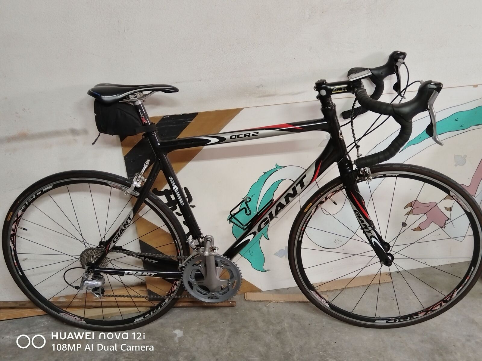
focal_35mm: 32
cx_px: 241
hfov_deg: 56.8
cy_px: 180
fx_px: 446
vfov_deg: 44.2
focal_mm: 4.95
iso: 1355
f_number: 1.9
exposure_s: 1/33.3
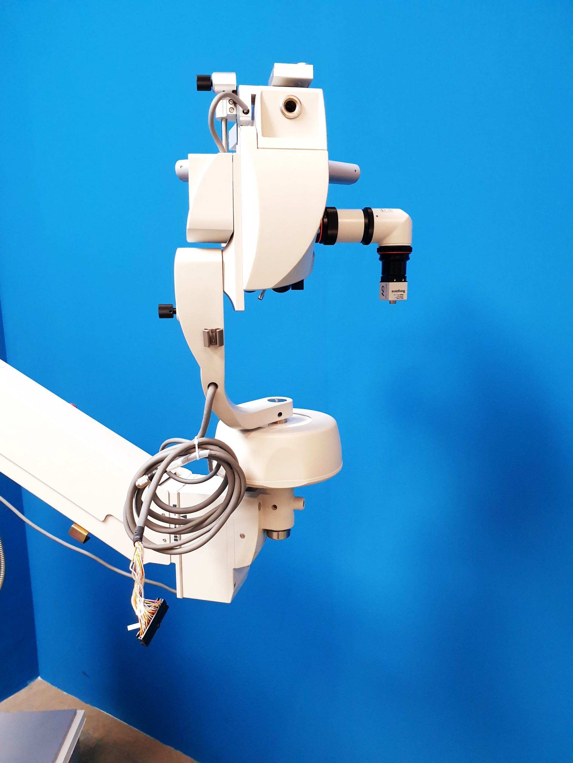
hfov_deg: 53.1
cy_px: 382
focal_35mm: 26
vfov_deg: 67.3
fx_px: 574
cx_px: 286
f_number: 2.4
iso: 400
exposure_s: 1/50
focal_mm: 4.3
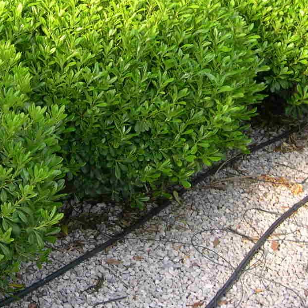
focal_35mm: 86
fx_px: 866
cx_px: 44
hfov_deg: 19.9
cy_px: 87
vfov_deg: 20.1
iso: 100
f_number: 2.8
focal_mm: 8
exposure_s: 1/118
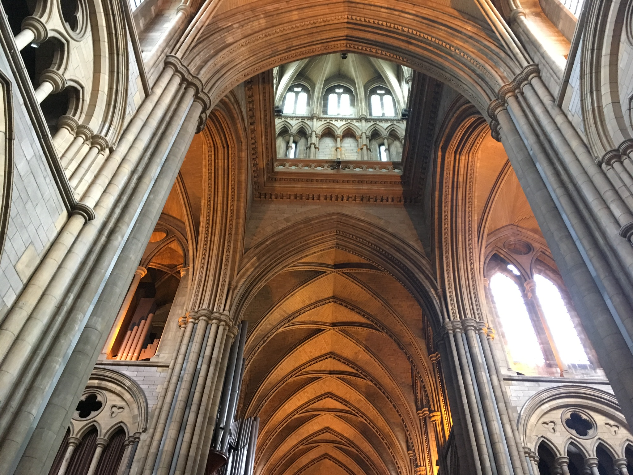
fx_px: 530
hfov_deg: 61.7
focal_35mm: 29
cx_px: 316
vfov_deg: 48.2
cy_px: 238
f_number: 2.2
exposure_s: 1/20
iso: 200
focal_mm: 4.15
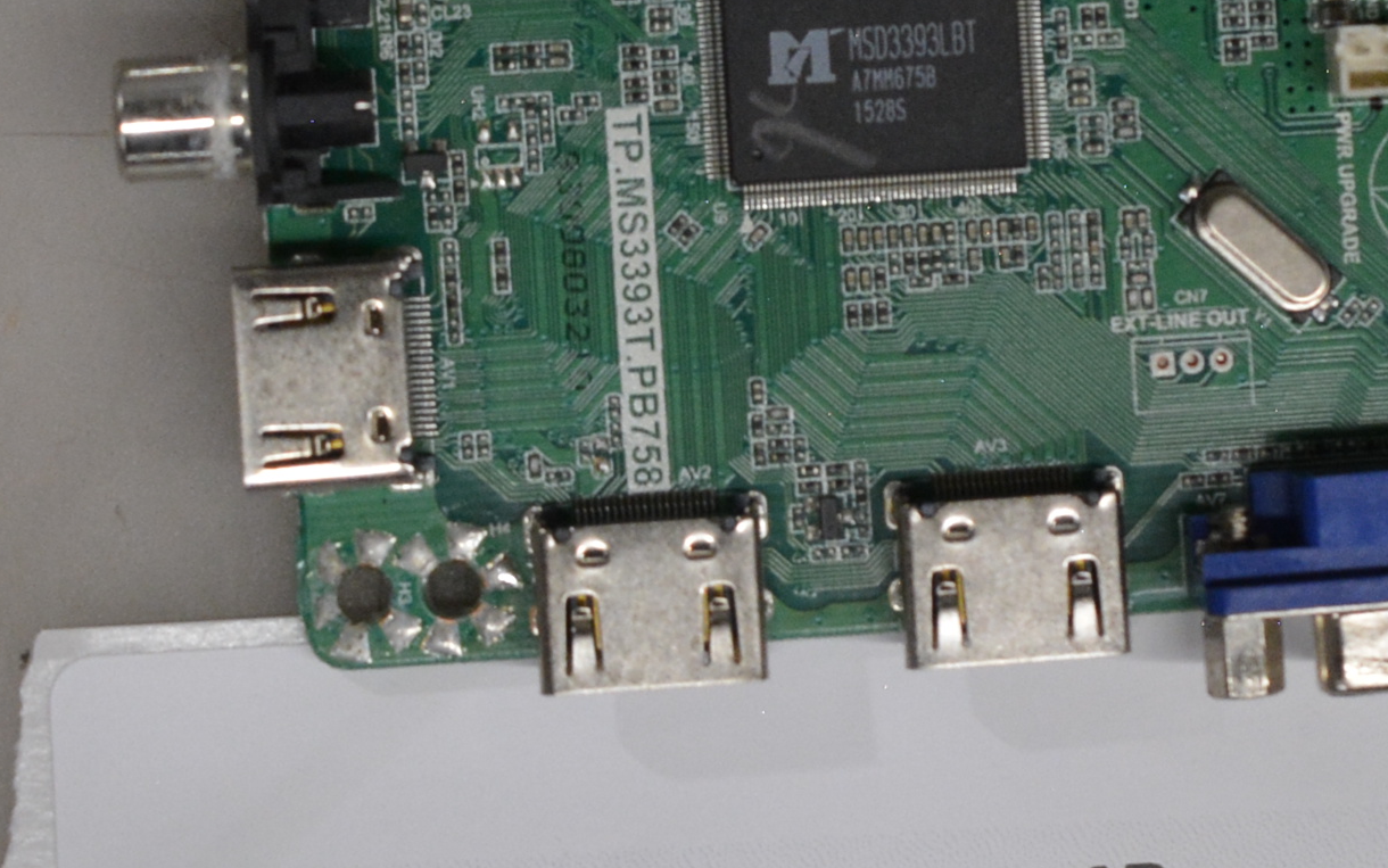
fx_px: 5330
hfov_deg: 14.6
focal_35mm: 141
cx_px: 1451
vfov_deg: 9.3
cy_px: 18
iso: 1000
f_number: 6.3
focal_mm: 25
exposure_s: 1/160
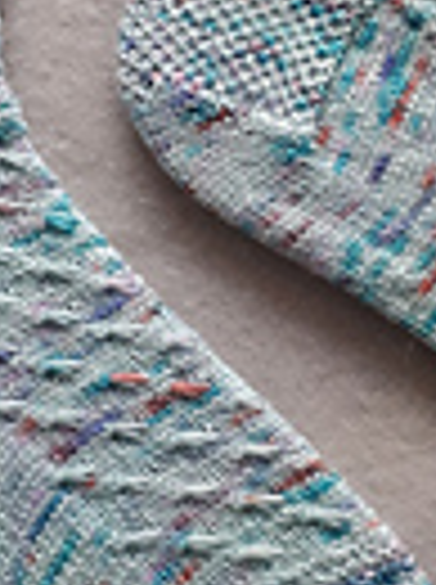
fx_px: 1752
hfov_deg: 14.2
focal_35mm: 104
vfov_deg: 18.8
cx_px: 290
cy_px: 166
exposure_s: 1/33
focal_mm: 3.6
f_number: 1.9
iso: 160
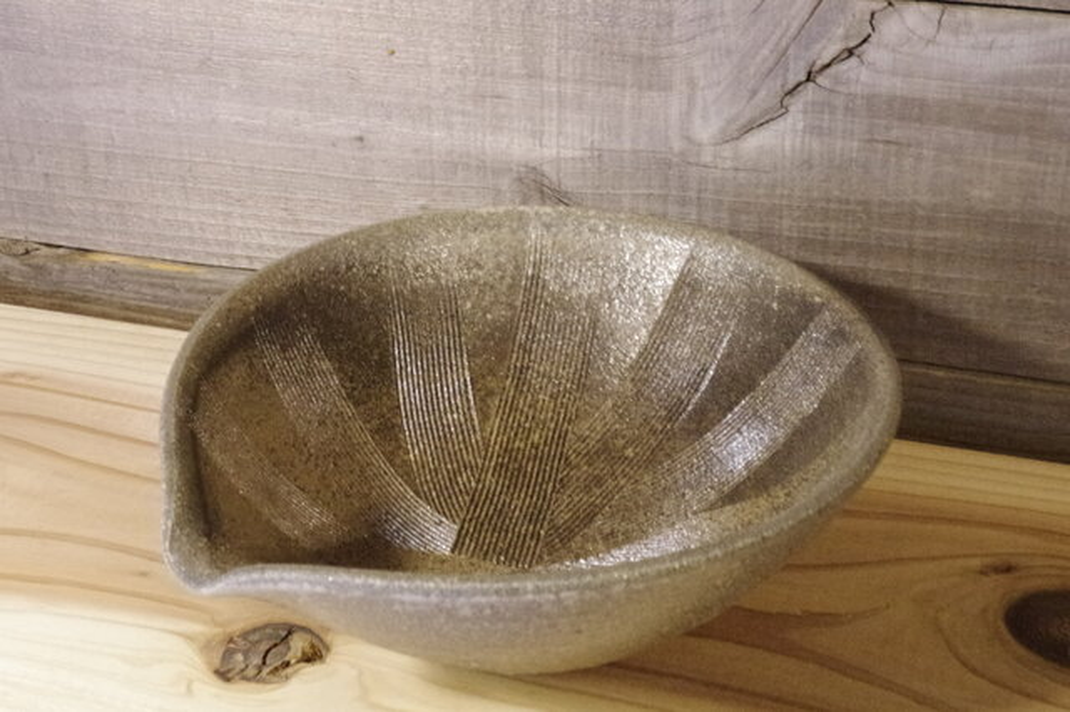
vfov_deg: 22.6
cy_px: 356
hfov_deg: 33.4
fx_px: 1782
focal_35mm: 60
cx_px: 535
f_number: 18
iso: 10000
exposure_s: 1/6
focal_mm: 40
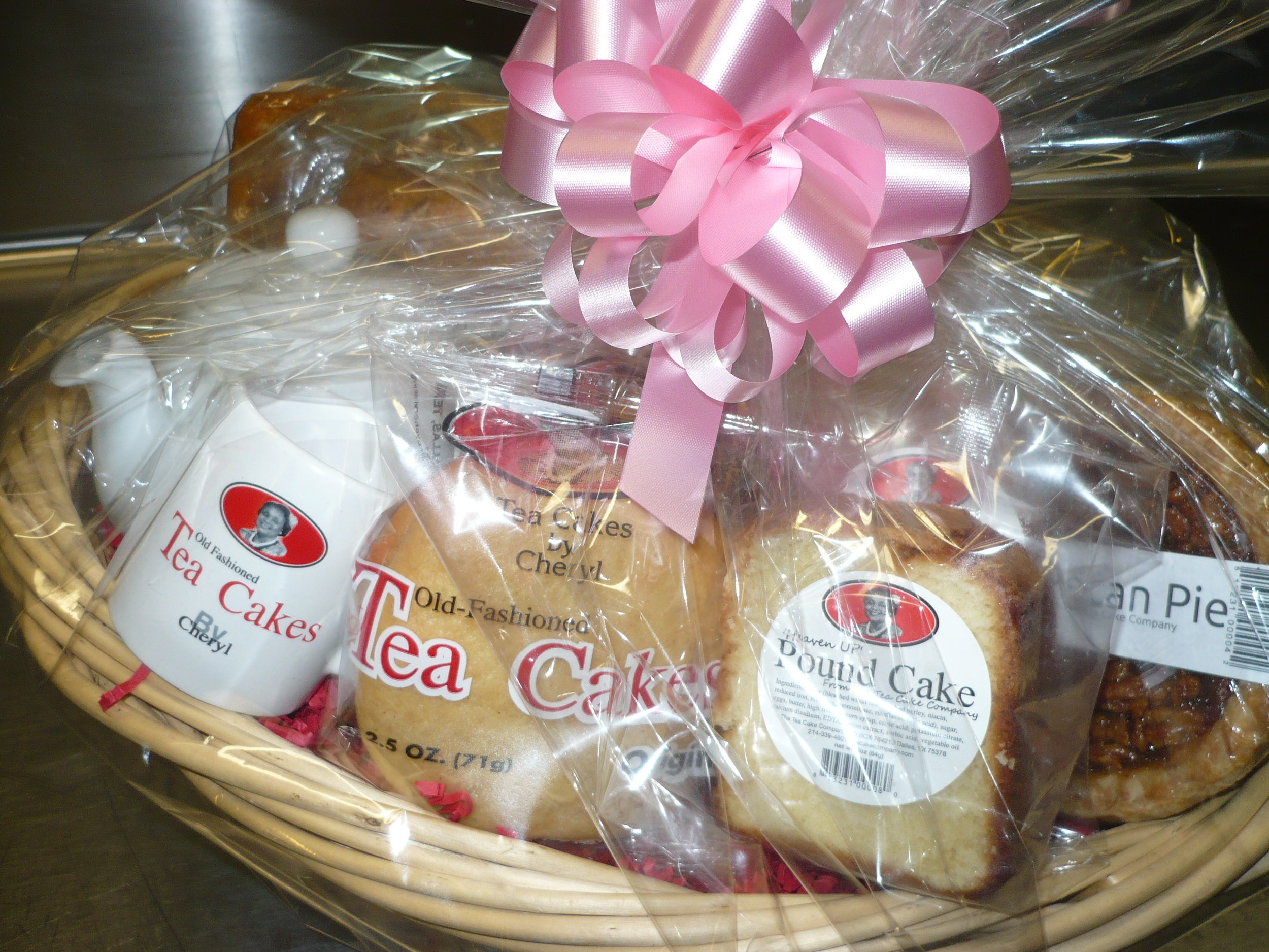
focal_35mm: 35
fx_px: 1283
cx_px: 634
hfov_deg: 52.6
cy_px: 476
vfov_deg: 40.7
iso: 100
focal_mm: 5.8
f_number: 2.8
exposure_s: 1/30
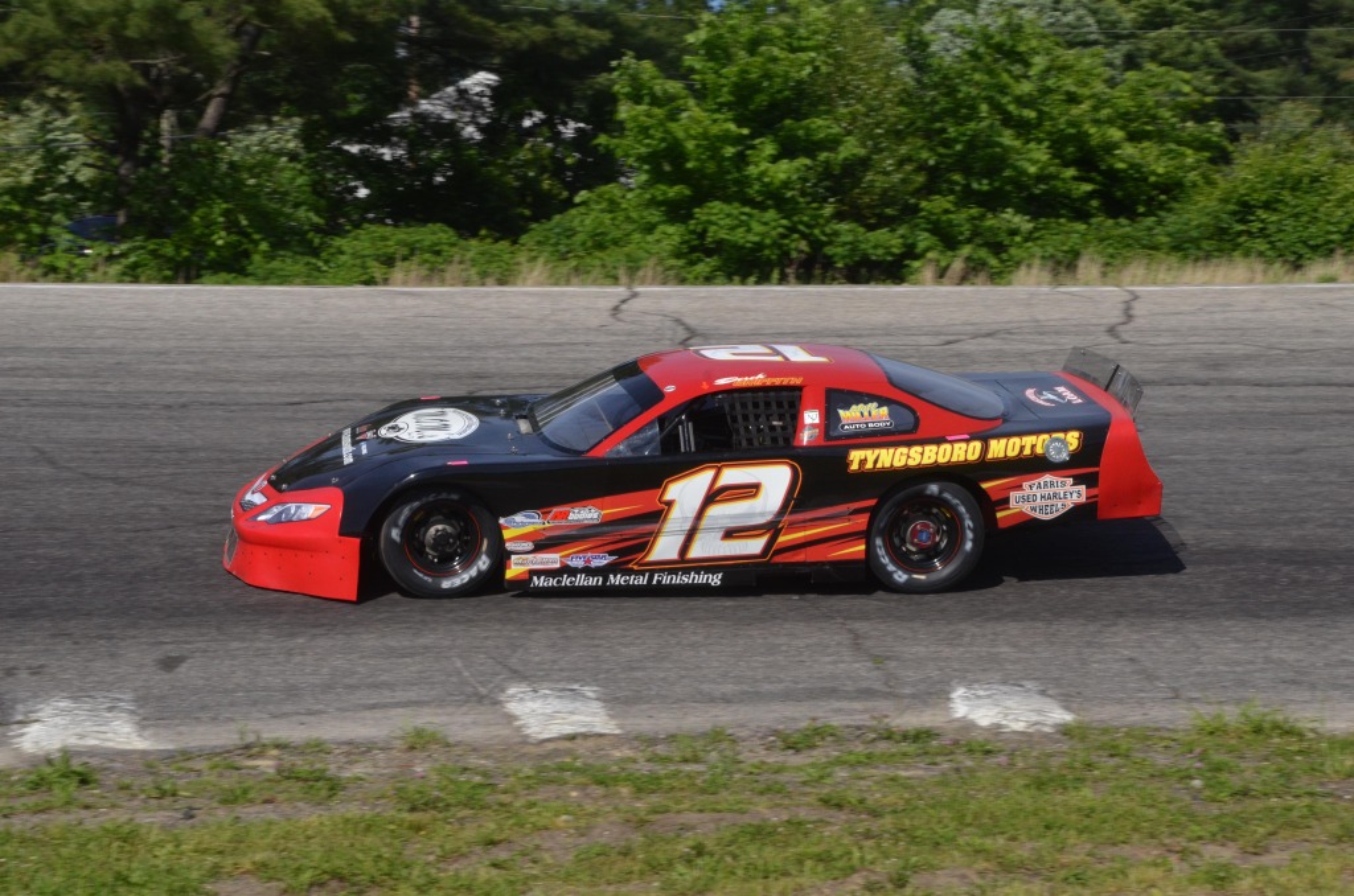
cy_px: 448
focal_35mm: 84
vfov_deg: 16.2
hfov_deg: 24.2
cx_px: 677
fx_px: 3152
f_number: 16
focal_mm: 56
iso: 800
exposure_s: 1/640
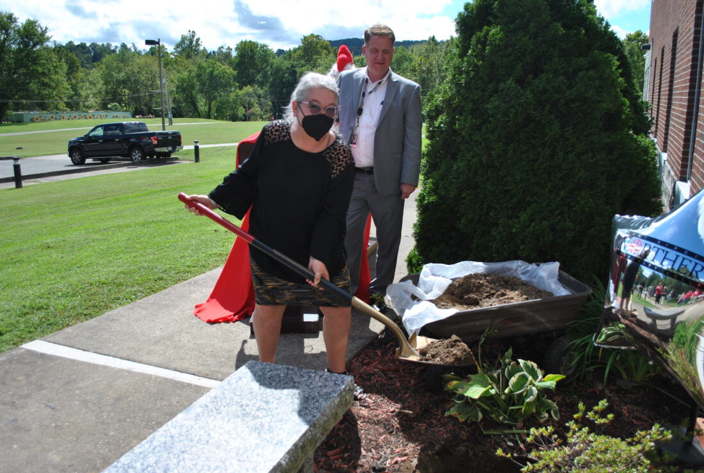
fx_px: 588
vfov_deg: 43.8
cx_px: 352
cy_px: 236
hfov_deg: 61.8
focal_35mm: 30
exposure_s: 1/1000
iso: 140
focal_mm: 20
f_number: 4
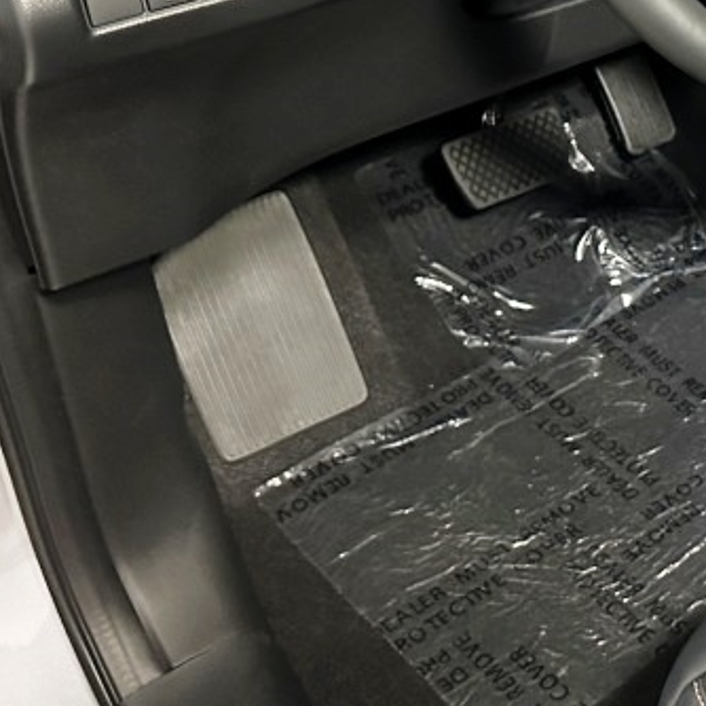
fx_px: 1500
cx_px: 941
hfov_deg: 23.2
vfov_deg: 25.6
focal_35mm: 65
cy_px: 61
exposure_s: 1/30
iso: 800
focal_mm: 6.86
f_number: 1.78
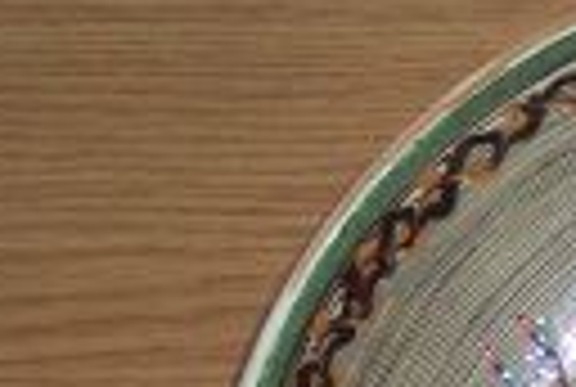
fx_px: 2374
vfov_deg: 9.0
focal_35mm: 148
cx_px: 878
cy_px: 632
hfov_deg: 13.1
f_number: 2.8
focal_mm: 8
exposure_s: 1/30
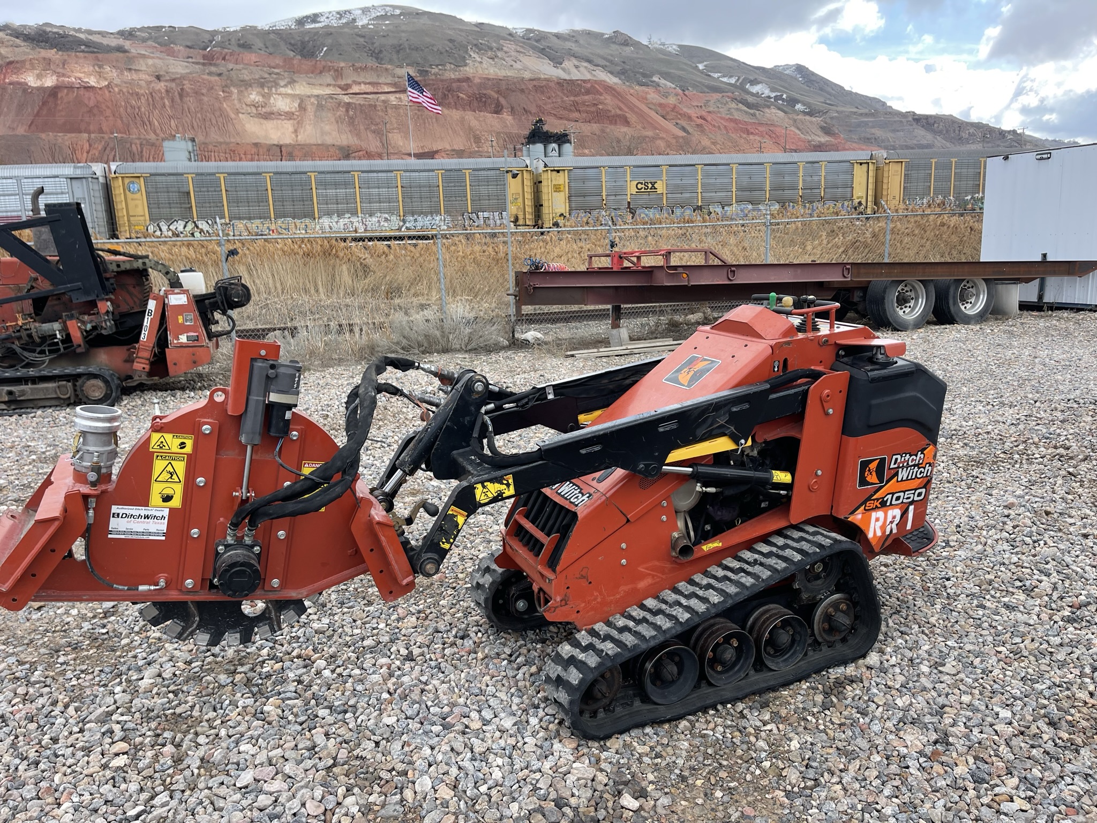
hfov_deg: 67.3
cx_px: 548
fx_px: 824
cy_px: 412
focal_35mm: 26
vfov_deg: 53.1
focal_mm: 5.1
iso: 32
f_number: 1.6
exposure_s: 1/887
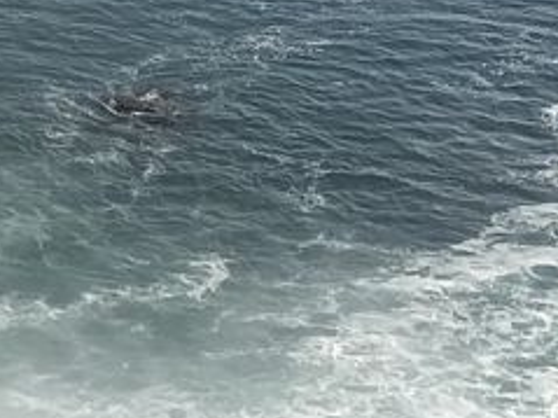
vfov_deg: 8.3
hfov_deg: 10.5
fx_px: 2803
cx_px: -542
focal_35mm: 174
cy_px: -276
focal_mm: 4.25
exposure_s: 1/6410
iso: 32
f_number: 1.8
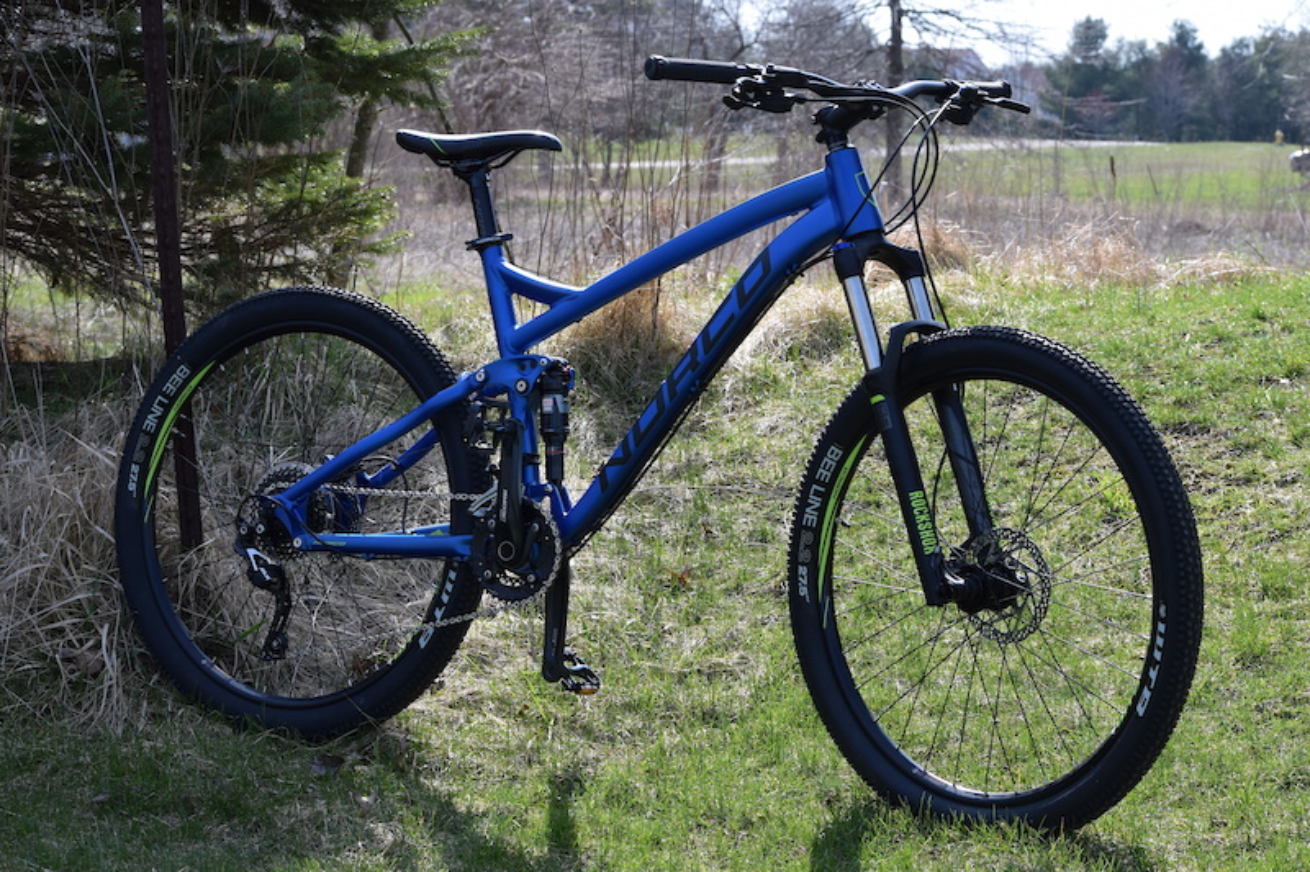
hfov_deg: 24.6
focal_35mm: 82
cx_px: 655
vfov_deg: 16.5
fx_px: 3001
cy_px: 436
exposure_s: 1/250
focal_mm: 55
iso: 280
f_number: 8
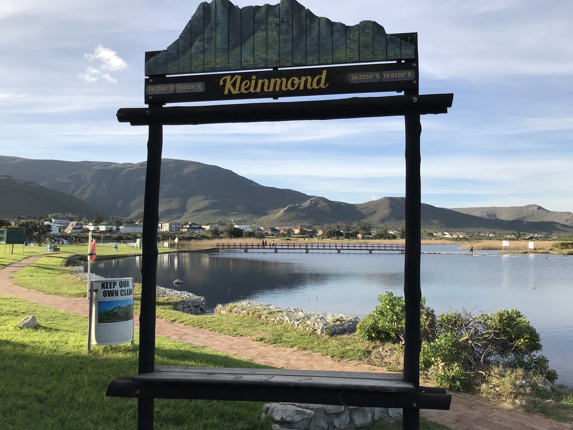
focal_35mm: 28
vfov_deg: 49.7
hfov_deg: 63.4
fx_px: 463
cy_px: 215
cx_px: 286
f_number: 1.8
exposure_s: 1/1742
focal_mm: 3.99
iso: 20
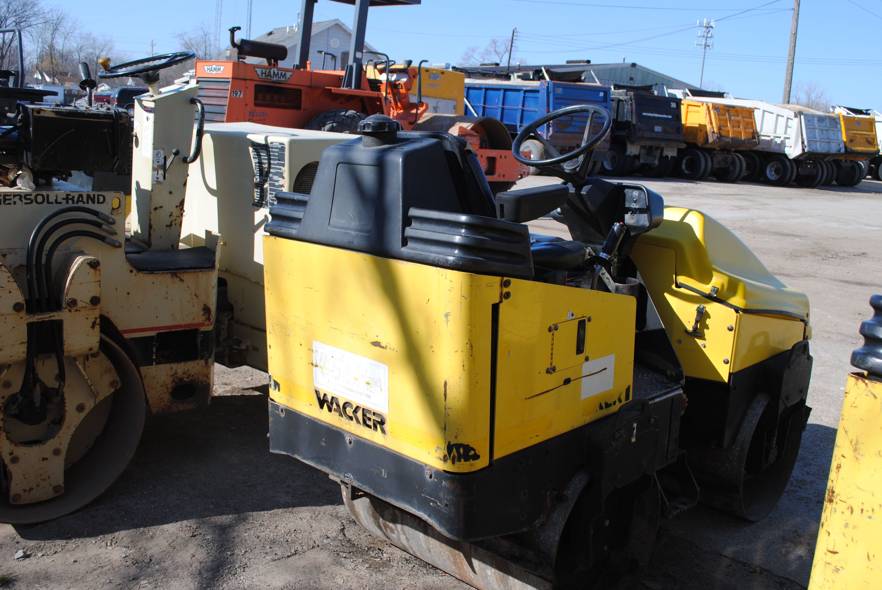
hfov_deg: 53.1
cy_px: 295
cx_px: 441
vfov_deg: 37.0
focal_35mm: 36
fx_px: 883
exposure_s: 1/250
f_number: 8
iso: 100
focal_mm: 24
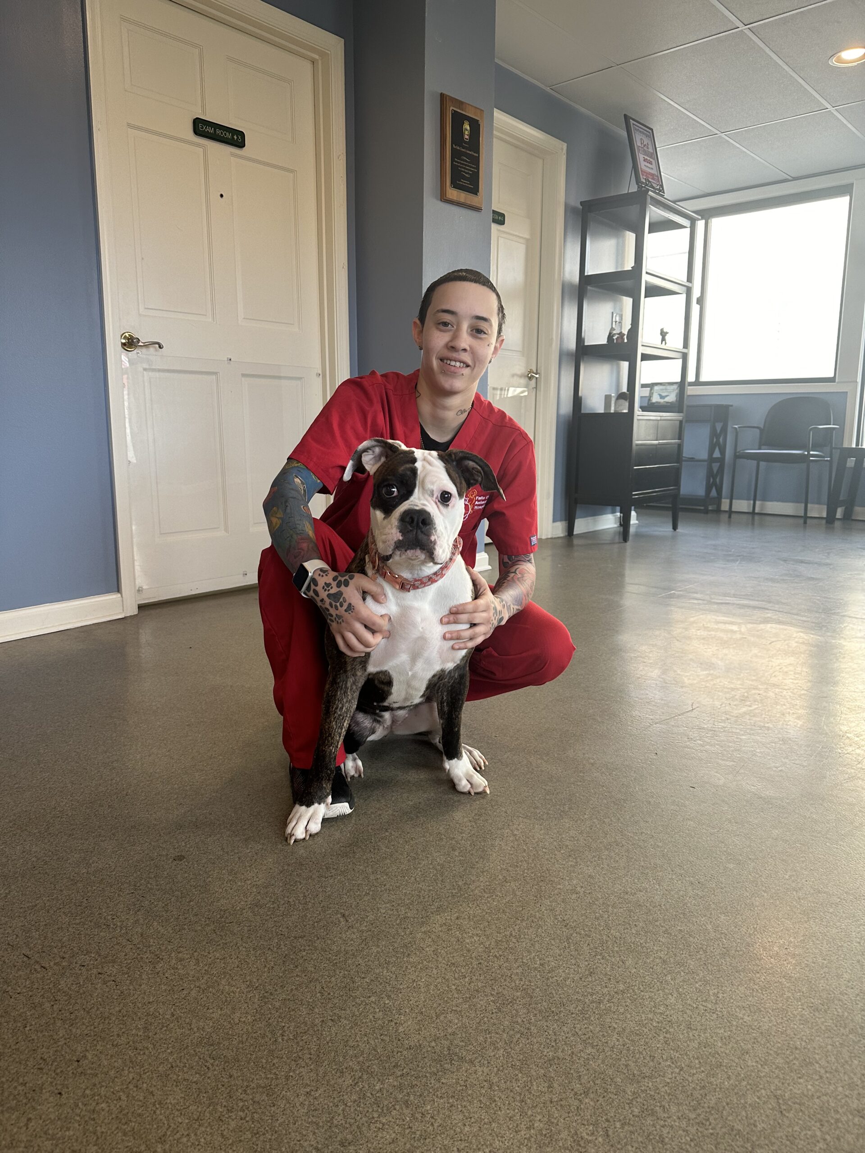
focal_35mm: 24
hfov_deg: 56.8
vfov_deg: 71.6
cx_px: 432
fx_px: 800
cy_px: 576
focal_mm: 6.86
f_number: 1.78
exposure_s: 1/120
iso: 160
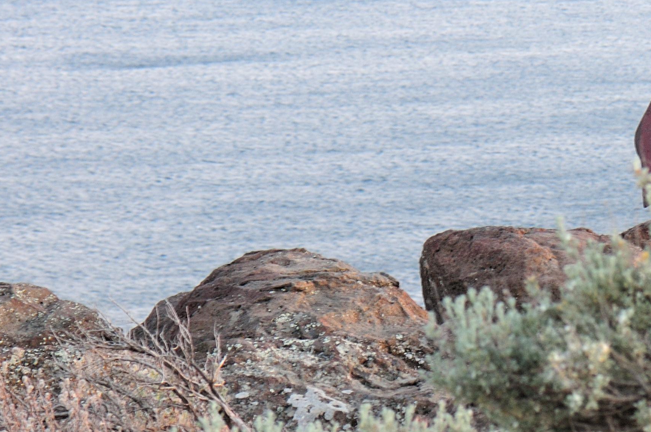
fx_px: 7104
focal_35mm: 393
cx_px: 742
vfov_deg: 3.5
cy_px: -80
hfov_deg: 5.2
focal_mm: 105
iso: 200
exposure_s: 1/6
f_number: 8
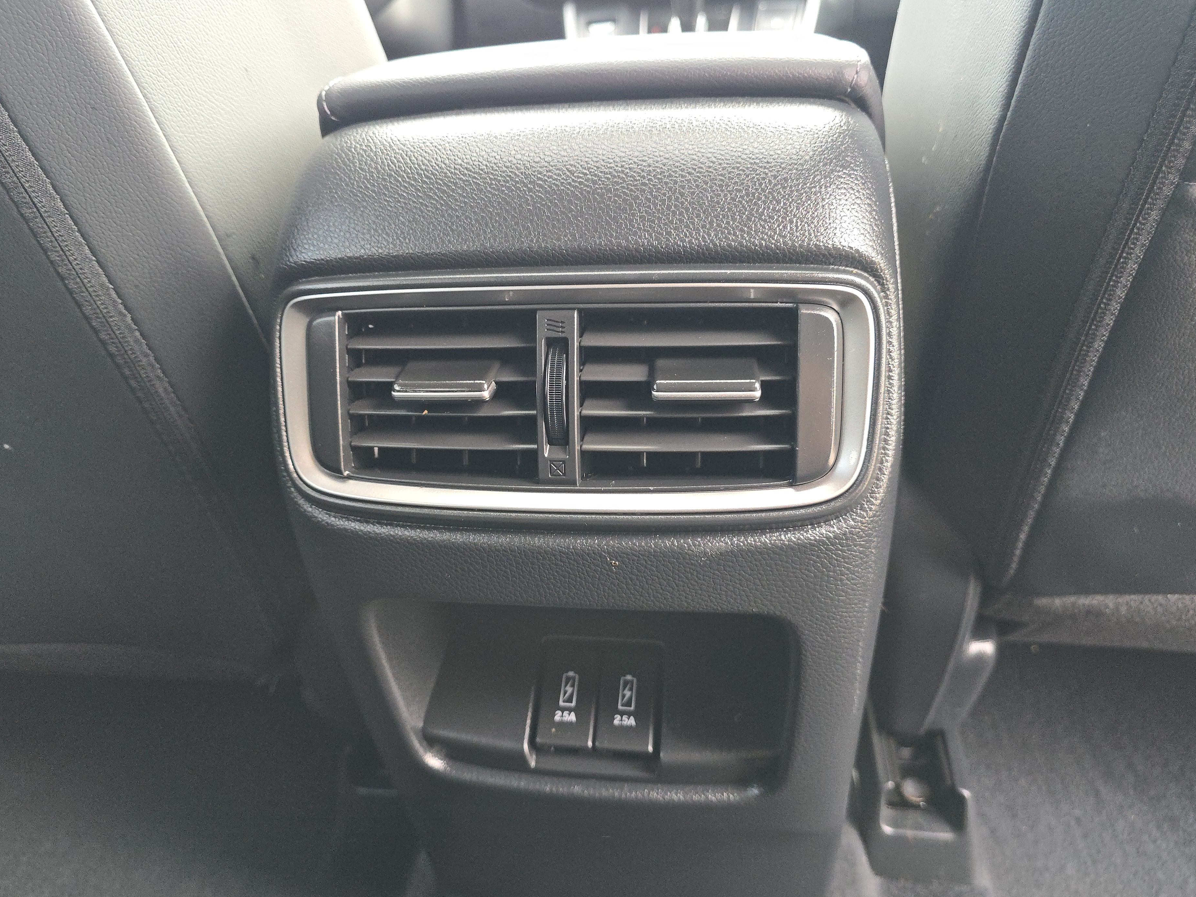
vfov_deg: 54.9
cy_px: 462
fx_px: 864
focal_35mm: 25
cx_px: 566
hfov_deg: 69.3
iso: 250
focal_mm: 6.3
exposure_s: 1/120
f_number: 1.7
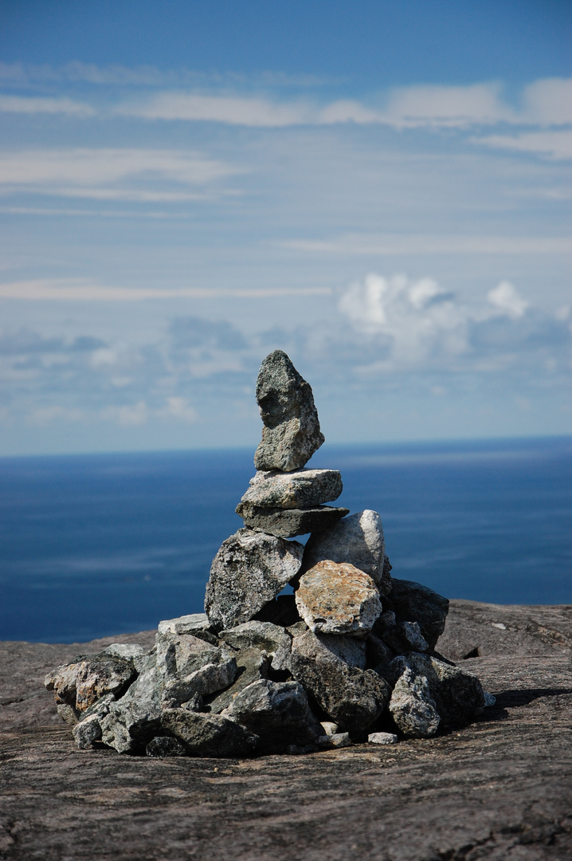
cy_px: 430
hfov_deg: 11.4
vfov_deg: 17.1
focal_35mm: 120
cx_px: 286
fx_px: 2865
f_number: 5.6
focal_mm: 80
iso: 360
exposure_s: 1/500
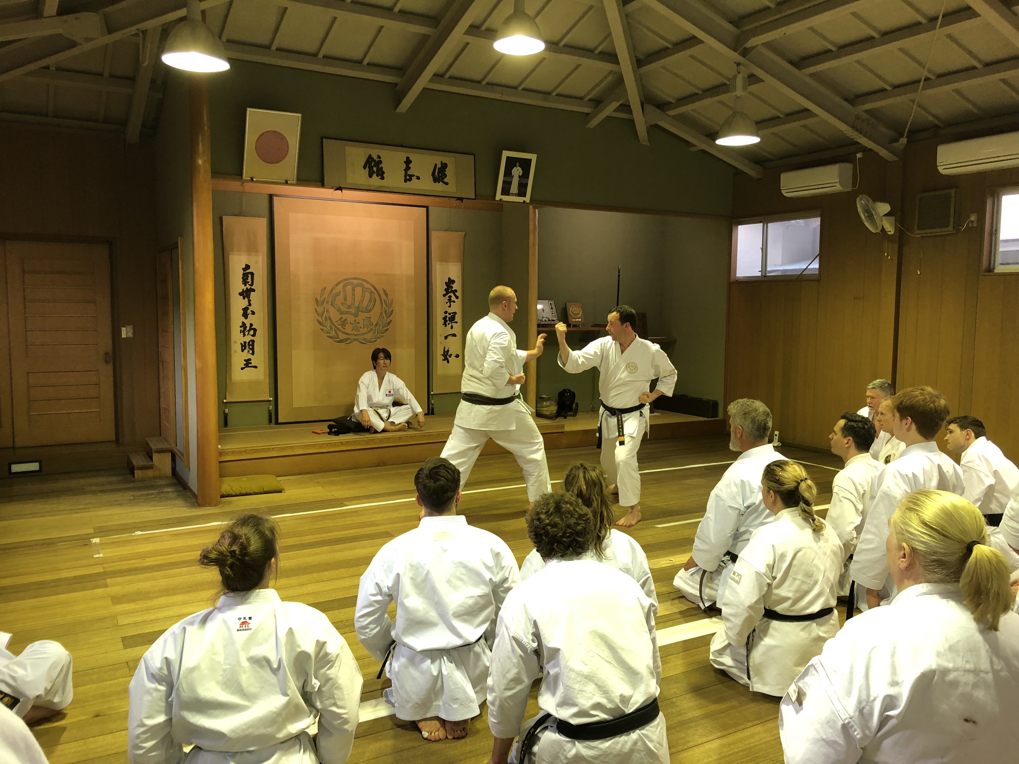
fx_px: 854
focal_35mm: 29
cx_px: 510
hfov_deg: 61.7
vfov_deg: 48.2
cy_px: 382
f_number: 1.8
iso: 32
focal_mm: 3.99
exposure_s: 1/24
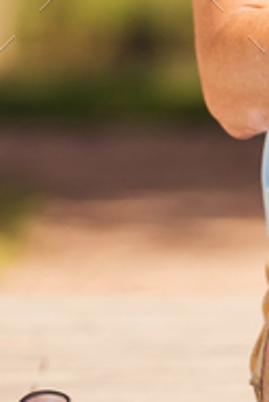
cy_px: 527
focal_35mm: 872
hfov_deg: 1.6
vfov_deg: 2.4
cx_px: 434
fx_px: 9755
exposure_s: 1/250
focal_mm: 190
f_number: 3.5
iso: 125
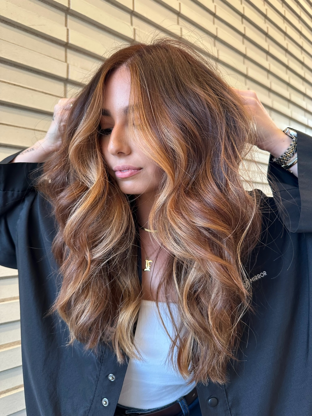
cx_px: 156
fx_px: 288
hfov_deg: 56.8
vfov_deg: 71.6
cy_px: 208
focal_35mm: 24
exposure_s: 1/108
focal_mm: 6.86
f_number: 1.78
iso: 250
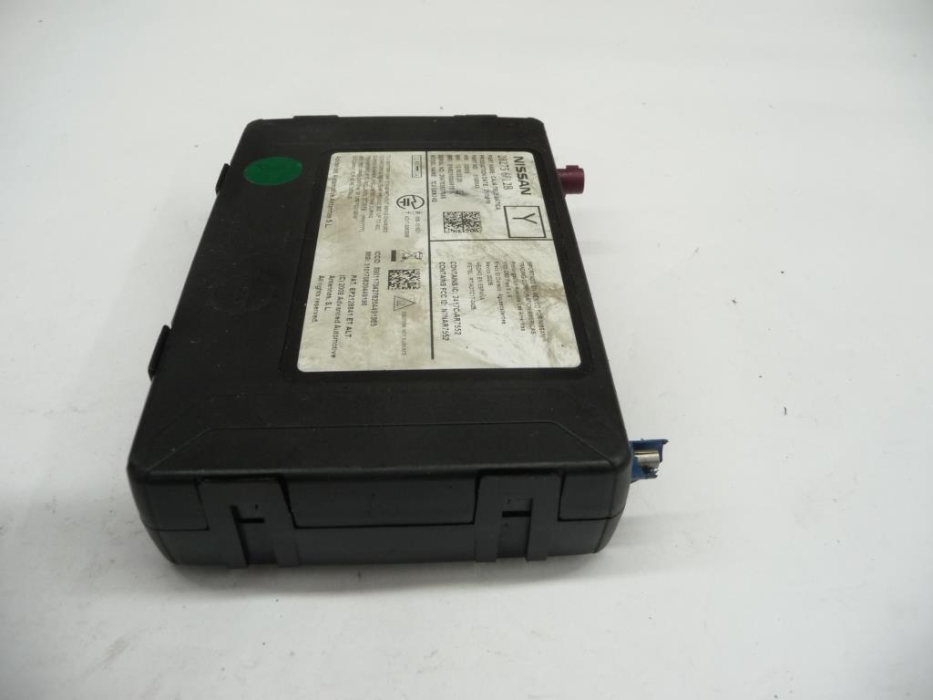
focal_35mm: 28
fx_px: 755
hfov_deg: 63.4
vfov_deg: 49.7
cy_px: 350
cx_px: 466
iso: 200
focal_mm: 4.7
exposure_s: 1/30
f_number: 3.3
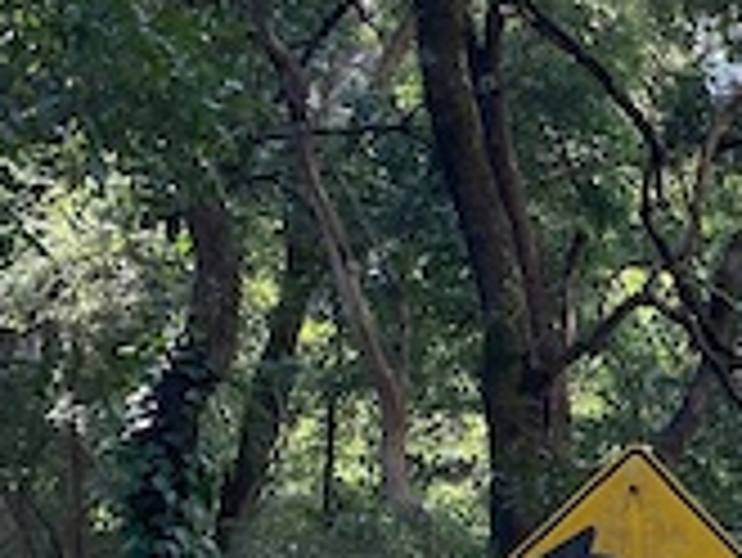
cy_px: 792
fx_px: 2703
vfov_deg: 11.4
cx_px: 1488
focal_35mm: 126
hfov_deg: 13.4
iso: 50
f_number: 1.8
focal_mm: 4.25
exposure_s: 1/121
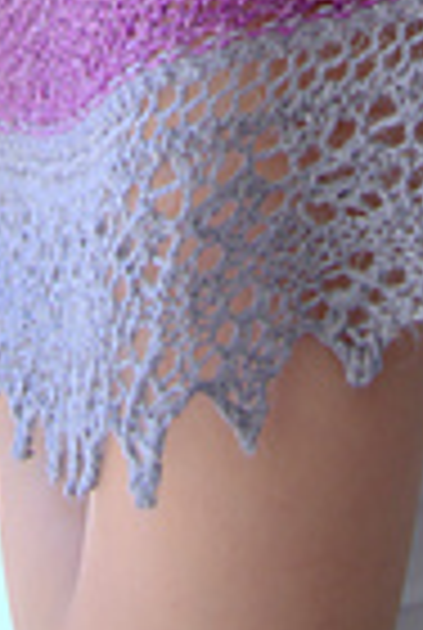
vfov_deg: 15.8
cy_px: -432
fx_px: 1999
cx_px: 202
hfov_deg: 12.1
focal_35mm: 114
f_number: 4
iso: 500
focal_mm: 32
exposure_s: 1/125
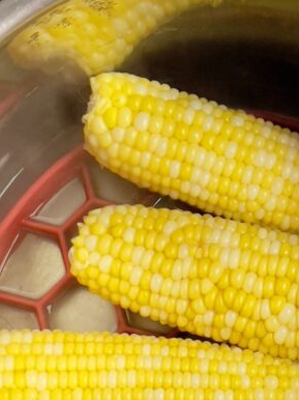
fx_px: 1591
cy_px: 347
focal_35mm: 138
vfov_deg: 14.2
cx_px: 222
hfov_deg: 10.7
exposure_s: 1/60
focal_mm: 6
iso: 200
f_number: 2
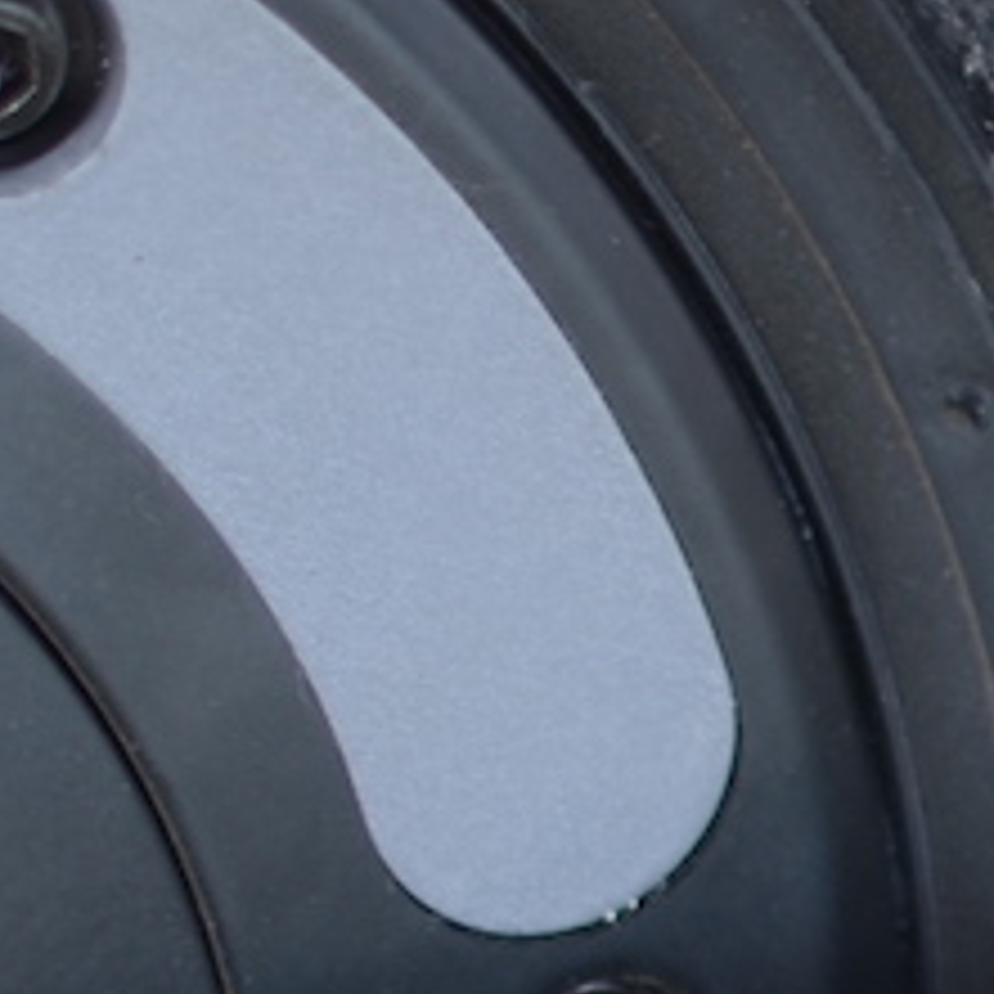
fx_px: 10496
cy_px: 1466
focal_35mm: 323
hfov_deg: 5.3
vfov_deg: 5.4
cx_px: 2001
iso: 100
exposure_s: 1/200
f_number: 2.2
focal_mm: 35
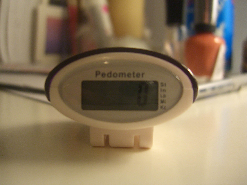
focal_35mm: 38
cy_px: 92
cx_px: 124
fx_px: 271
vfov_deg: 37.7
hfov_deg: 49.0
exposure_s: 1/30
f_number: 2.8
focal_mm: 7.9
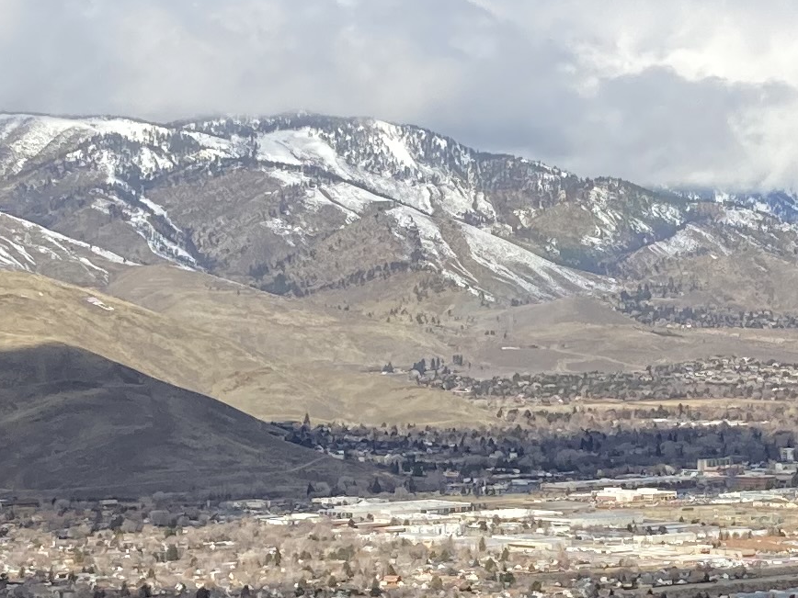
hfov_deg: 15.0
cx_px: 712
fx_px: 2997
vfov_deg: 11.4
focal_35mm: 130
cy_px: 444
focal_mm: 3.99
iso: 20
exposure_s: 1/3040
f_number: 1.8
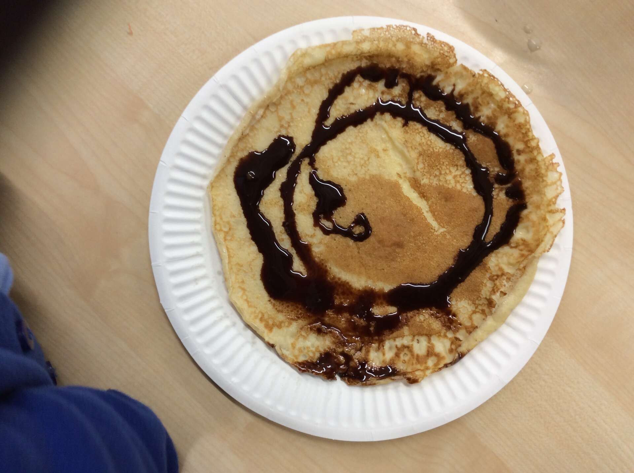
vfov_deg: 44.1
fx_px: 585
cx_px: 317
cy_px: 236
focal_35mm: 32
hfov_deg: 56.9
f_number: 2.4
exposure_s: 1/25
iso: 32
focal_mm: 3.3
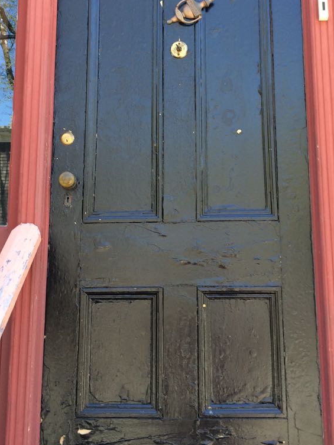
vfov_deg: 37.1
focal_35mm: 51
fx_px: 656
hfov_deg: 28.6
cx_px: 178
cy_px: 146
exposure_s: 1/120
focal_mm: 4.12
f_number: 2.2
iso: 50
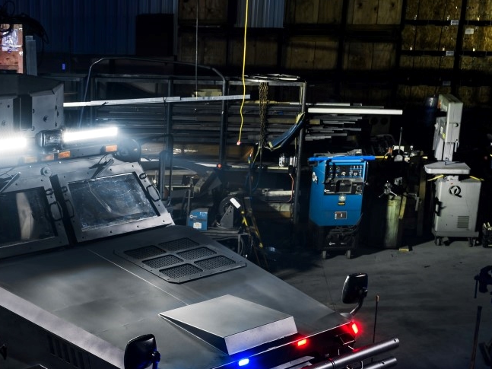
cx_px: 83
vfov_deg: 18.7
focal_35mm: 77
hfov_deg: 24.8
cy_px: 355
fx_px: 1094
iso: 31
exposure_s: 6
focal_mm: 32
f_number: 8
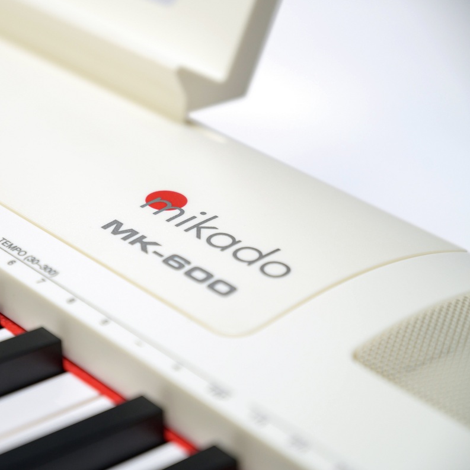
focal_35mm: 90
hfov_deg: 19.2
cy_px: 235
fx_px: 1383
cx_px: 128
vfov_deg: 19.3
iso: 250
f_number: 4
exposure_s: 1/200
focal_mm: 70
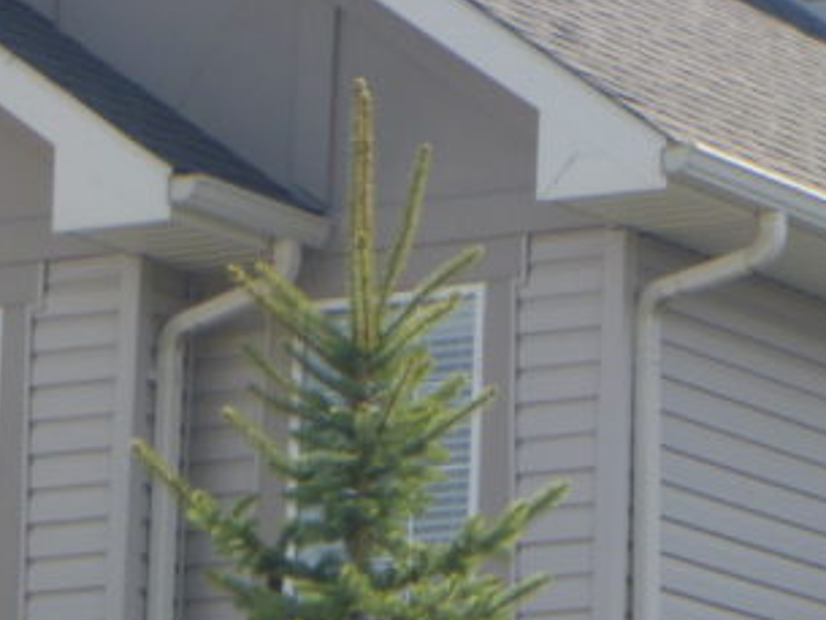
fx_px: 7448
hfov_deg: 6.3
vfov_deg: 4.8
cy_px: 401
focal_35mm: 312
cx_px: 1056
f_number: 5.7
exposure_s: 1/200
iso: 100
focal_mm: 16.7
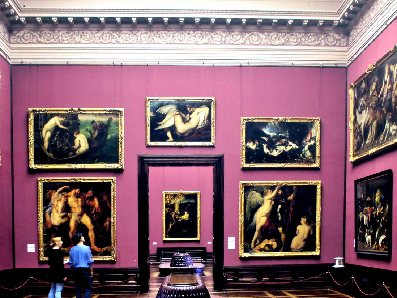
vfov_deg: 24.7
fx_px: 677
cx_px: 176
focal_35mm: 59
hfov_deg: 32.7
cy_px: 190
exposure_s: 1/160
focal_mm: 8.1
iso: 100
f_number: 4
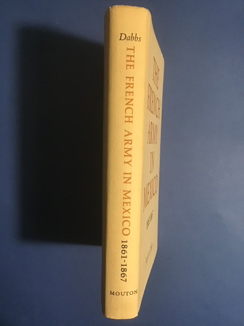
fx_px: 291
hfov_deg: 45.4
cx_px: 122
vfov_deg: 58.4
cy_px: 163
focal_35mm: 31
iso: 250
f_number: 2.4
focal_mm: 3.3
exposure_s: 1/17
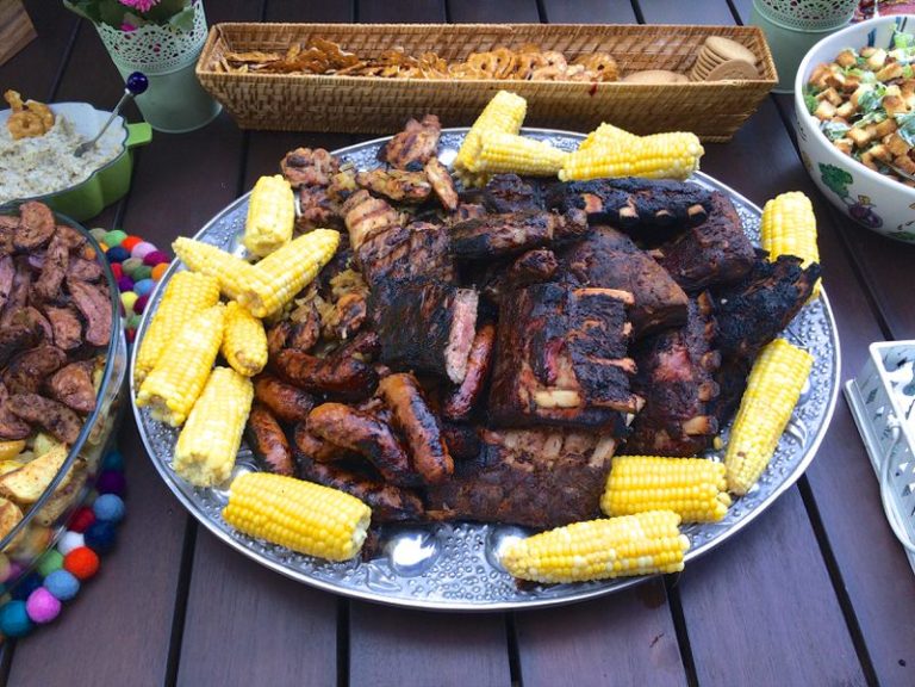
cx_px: 458
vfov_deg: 48.2
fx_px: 767
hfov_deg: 61.7
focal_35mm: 29
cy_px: 344
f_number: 2.2
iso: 50
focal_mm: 4.15
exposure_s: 1/120
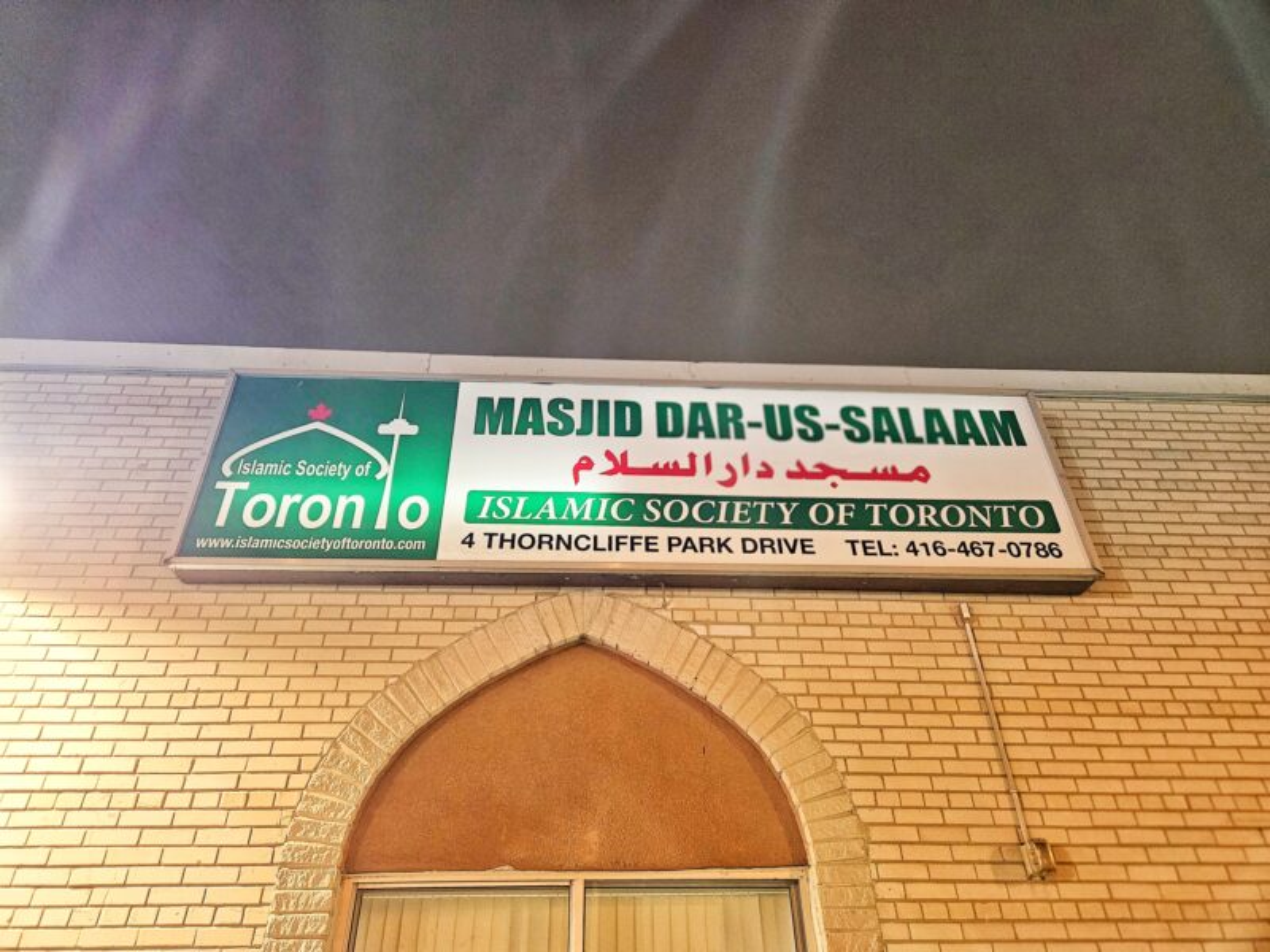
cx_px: 635
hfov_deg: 73.9
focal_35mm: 23
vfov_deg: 58.9
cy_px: 476
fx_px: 844
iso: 800
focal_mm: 5.4
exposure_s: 1/24
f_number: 1.8
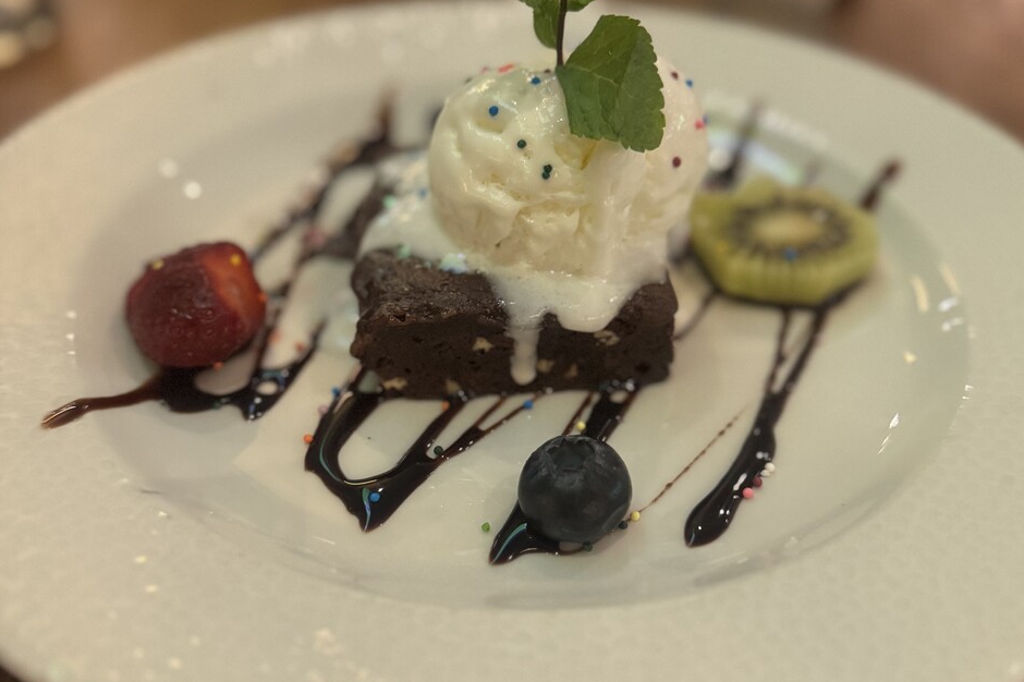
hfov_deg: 55.8
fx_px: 967
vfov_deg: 38.9
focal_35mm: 34
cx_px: 520
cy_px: 341
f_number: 1.78
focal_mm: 6.76
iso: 800
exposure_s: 1/33
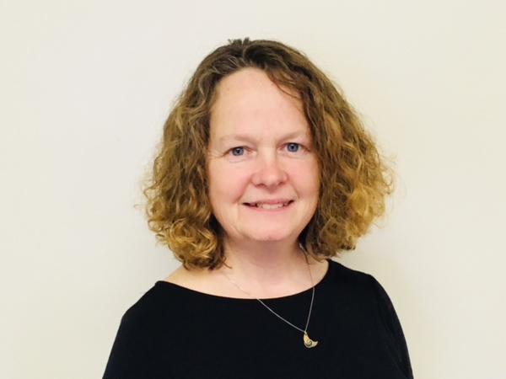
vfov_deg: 48.2
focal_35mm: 29
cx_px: 253
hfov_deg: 61.7
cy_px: 190
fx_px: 424
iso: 125
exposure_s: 1/30
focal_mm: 4.15
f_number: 2.2
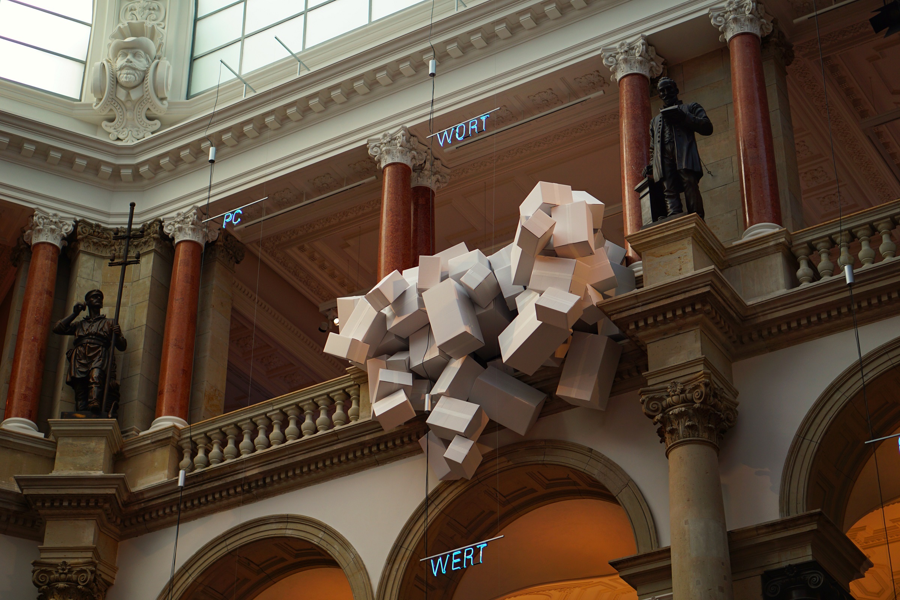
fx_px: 1875
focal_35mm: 75
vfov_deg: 18.2
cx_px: 450
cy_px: 300
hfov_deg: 27.0
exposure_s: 1/160
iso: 125
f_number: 2
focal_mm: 50
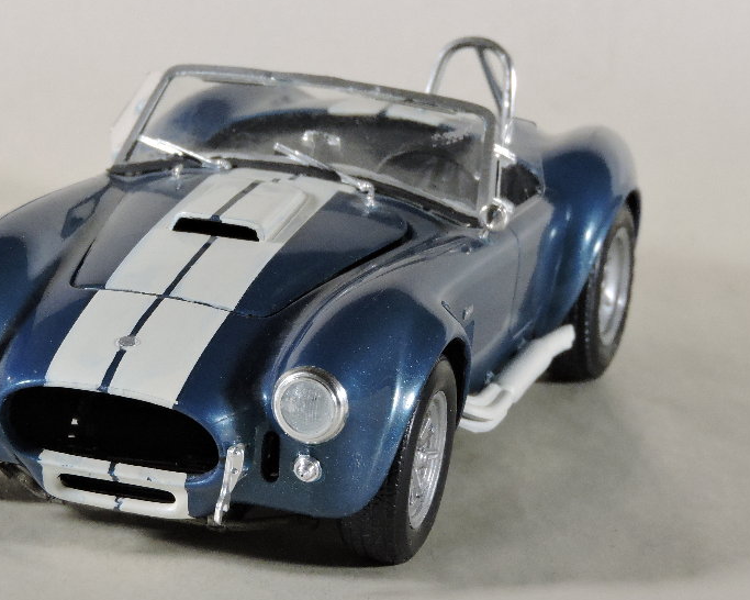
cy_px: 310
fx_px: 2996
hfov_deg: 14.3
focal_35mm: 135
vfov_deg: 11.4
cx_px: 275
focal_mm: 18.8
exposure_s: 1/40
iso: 400
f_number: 4.8
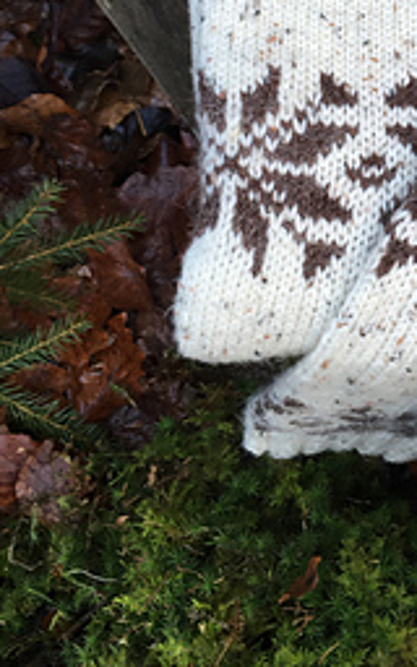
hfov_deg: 20.5
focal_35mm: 60
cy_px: 60
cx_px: 470
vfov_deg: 32.2
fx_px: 1091
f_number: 2.2
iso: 32
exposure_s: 1/50
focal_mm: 4.15
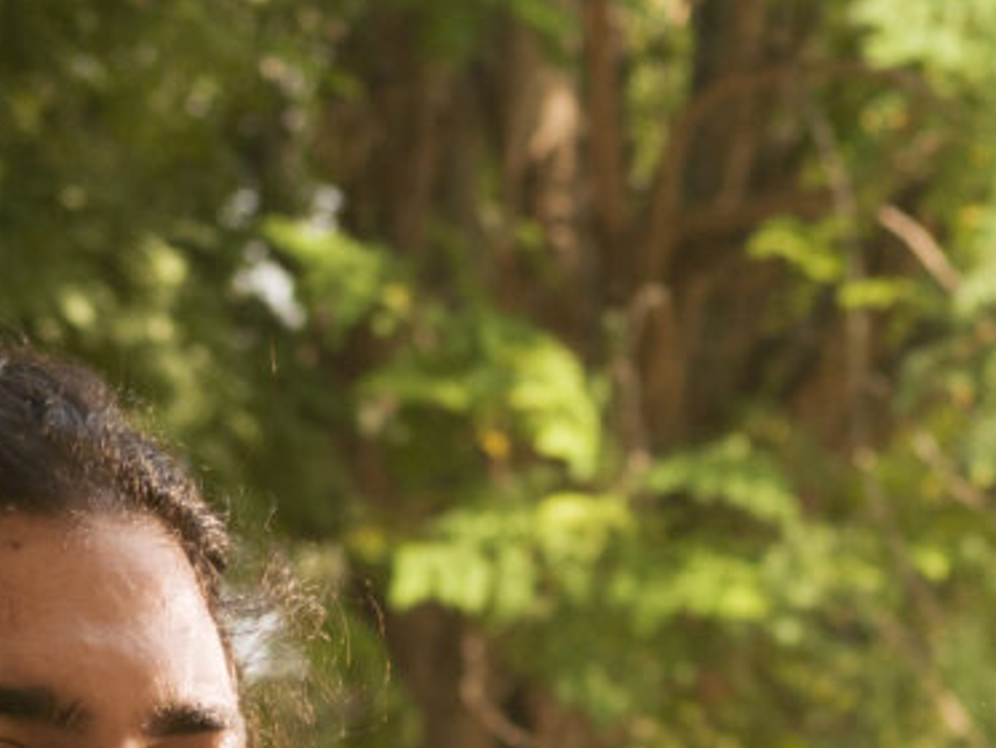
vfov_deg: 5.8
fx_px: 6908
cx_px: 579
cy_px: 2219
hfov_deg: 8.2
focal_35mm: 240
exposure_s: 1/250
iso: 400
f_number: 5.6
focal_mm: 45
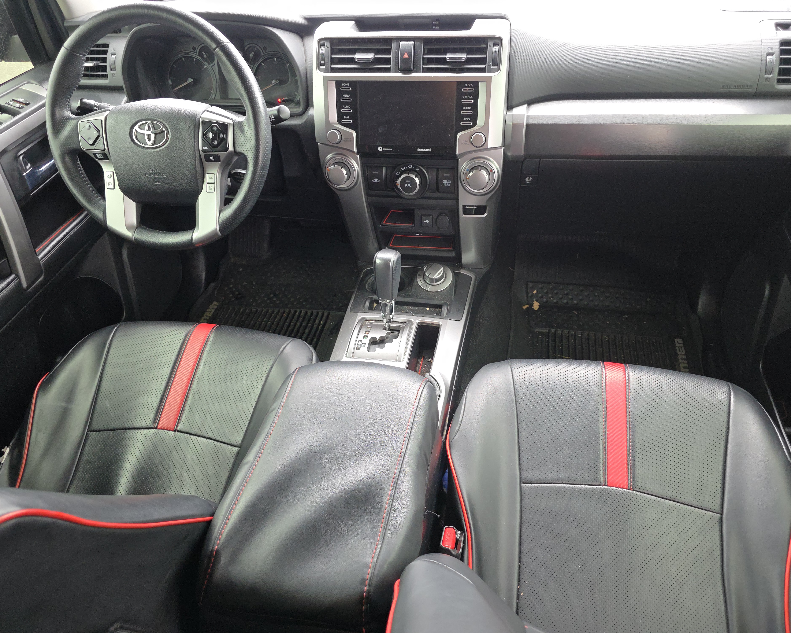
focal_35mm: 24
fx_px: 562
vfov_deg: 58.8
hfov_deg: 70.3
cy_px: 317
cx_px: 412
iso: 320
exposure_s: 1/120
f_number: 1.7
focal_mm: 6.3
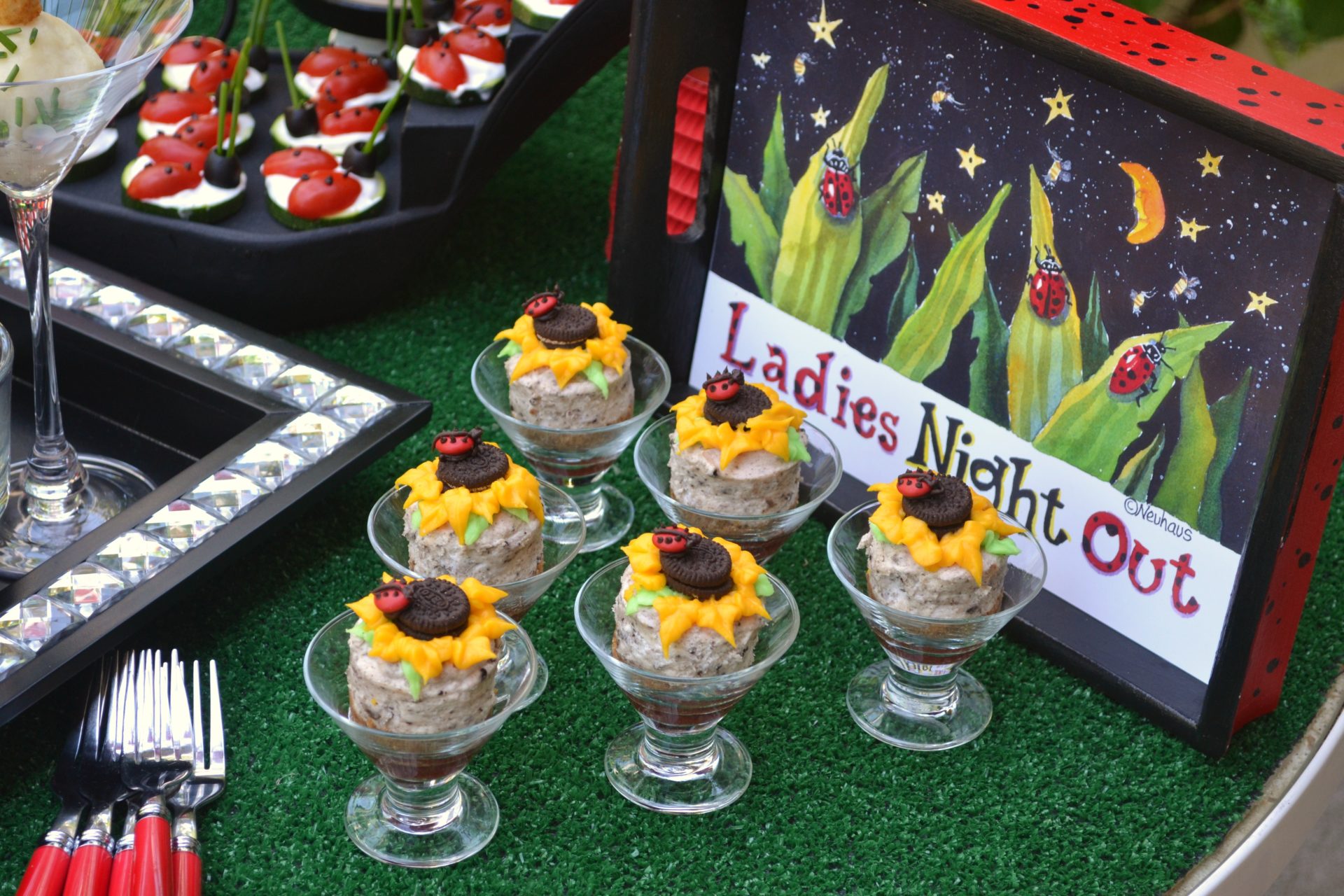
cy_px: 448
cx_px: 672
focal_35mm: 69
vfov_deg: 19.7
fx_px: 2576
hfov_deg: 29.2
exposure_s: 1/100
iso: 400
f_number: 5.3
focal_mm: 46
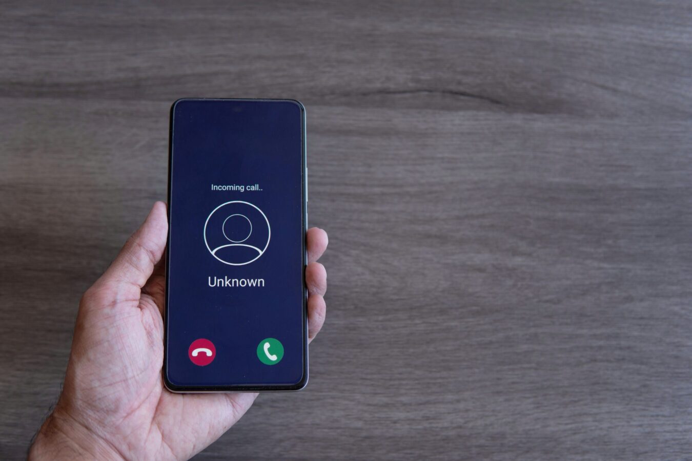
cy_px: 230
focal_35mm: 45
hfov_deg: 43.6
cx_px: 346
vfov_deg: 29.9
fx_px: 865
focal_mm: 30
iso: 100
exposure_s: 1/250
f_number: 2.8
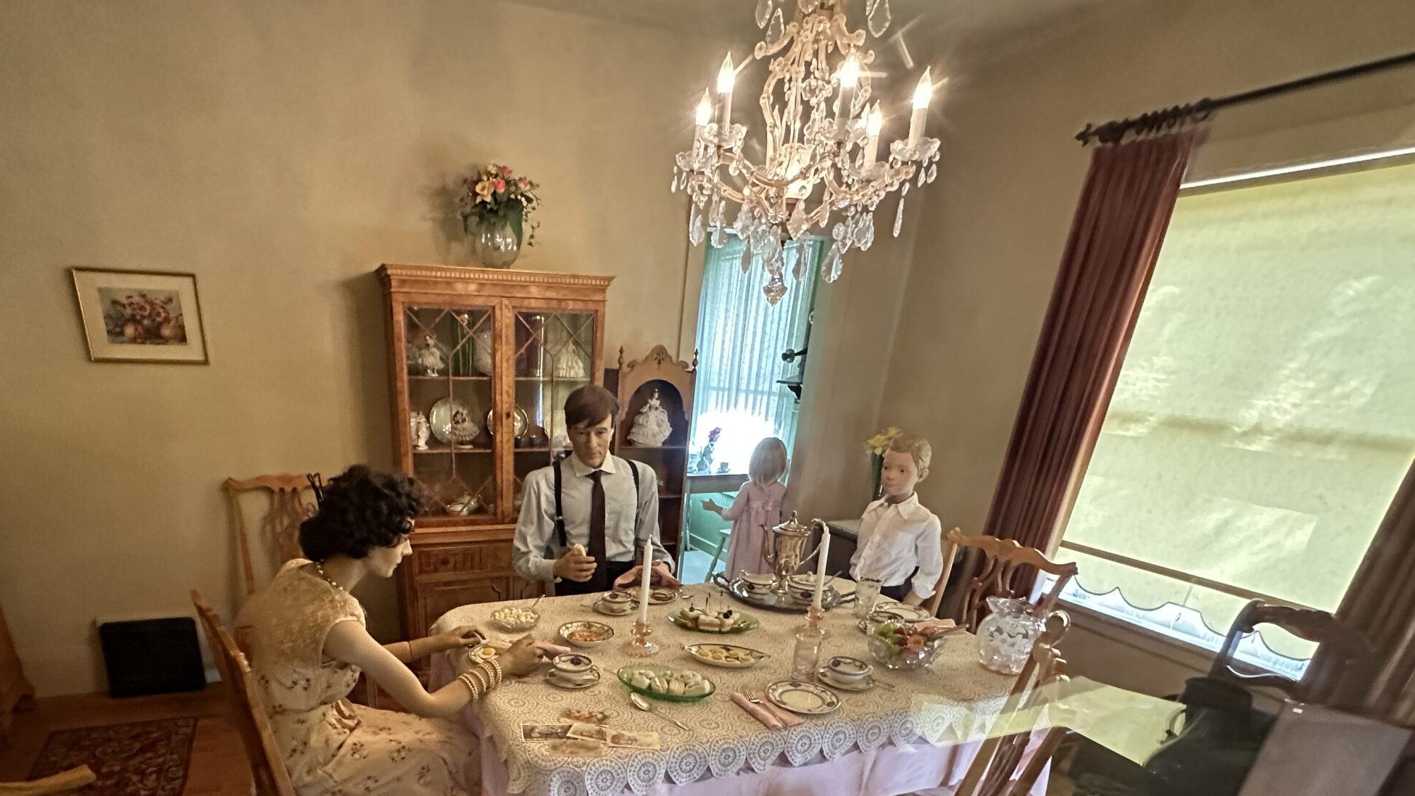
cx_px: 553
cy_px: 683
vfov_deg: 50.9
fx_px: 750
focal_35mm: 20
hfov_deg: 85.3
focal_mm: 2.22
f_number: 2.2
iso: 1000
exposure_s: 1/60
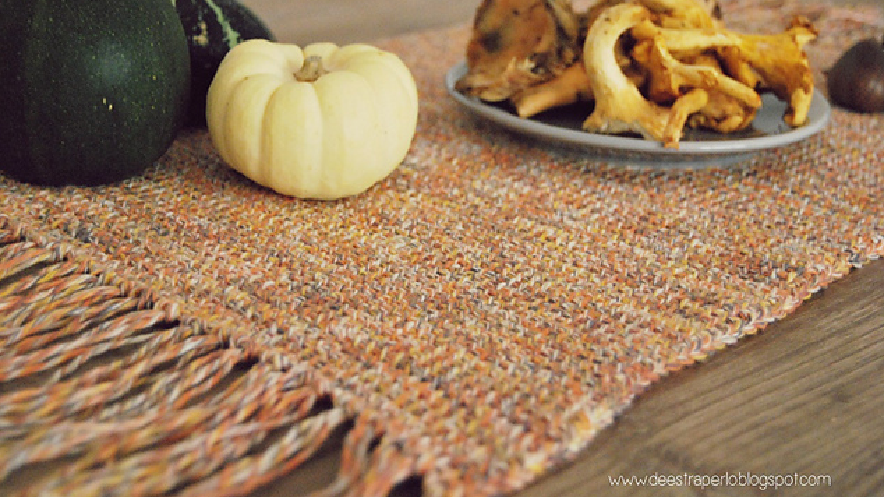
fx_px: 1676
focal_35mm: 72
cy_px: 213
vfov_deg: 16.8
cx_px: 441
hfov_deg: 29.5
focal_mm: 45
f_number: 5.3
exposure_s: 1/13
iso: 1600
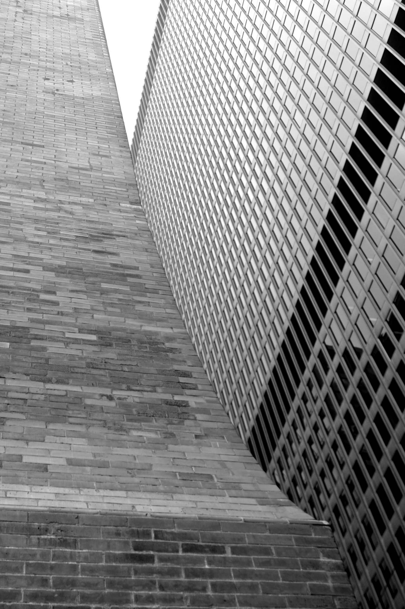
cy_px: 304
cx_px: 202
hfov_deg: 26.4
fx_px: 863
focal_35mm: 51
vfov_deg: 38.9
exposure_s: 1/400
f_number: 8
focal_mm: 34
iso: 220
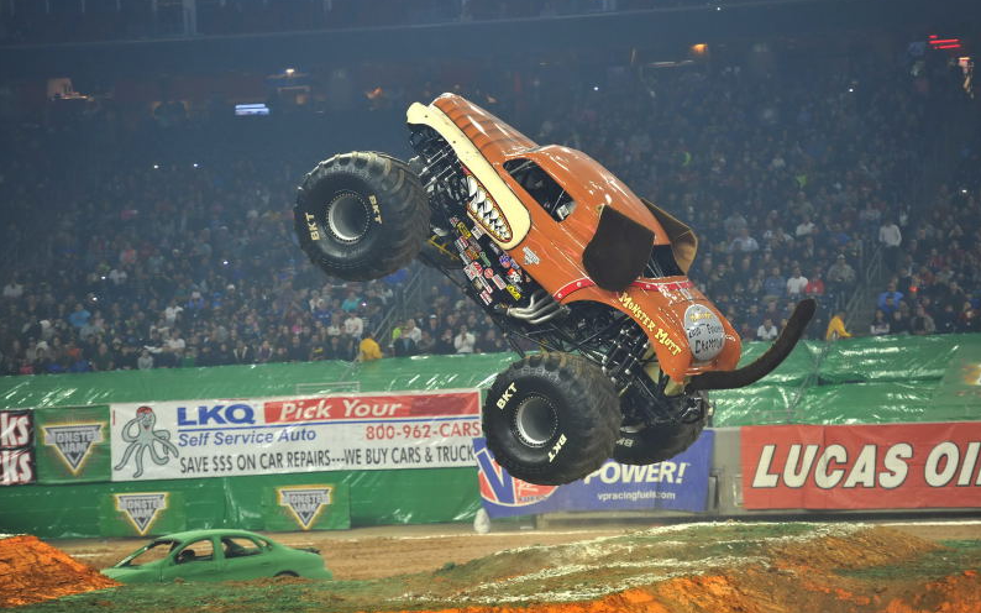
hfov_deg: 13.6
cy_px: 302
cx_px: 490
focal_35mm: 154
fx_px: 4117
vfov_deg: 8.5
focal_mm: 150
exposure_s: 1/400
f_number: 3.2
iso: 500
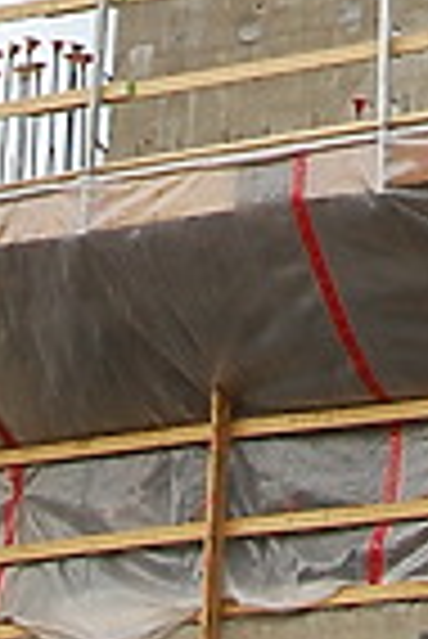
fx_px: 5233
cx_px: 514
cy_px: -567
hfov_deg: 4.7
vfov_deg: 6.8
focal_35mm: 294
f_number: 9
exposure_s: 1/160
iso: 400
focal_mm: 31
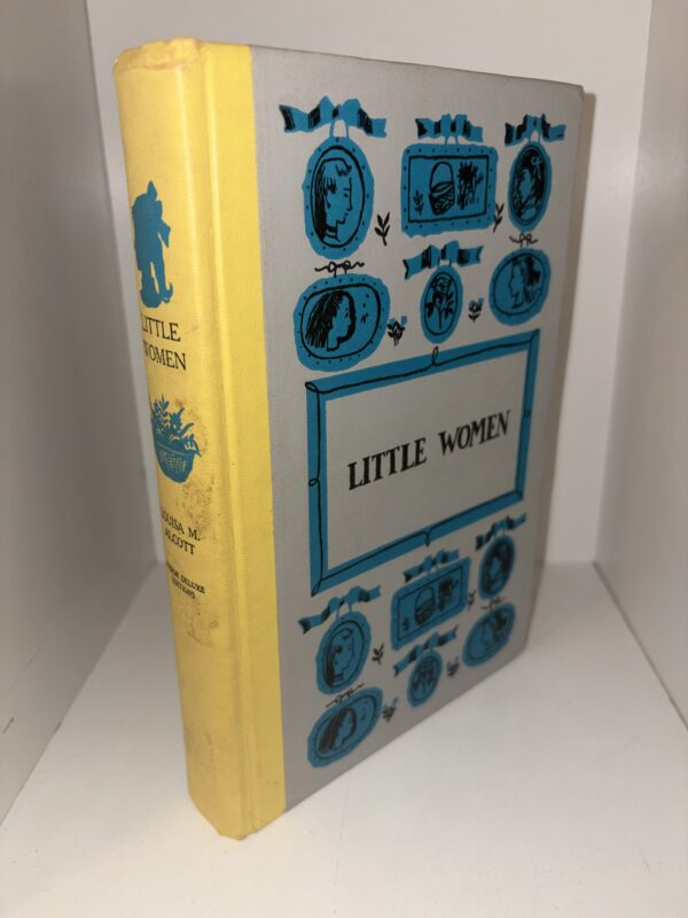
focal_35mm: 26
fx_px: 689
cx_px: 344
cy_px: 459
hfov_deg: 53.1
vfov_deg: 67.3
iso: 40
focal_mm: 5.96
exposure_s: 1/54
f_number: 1.6
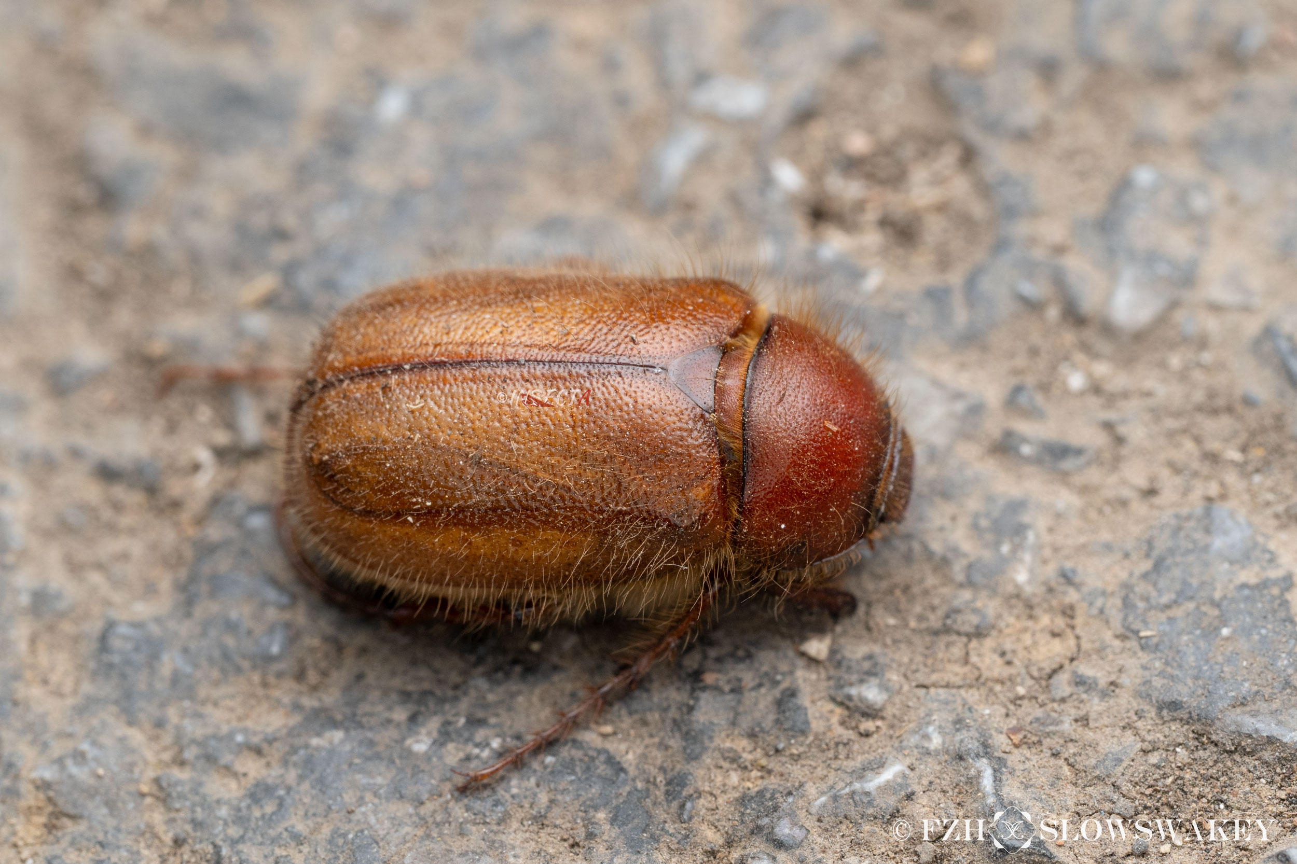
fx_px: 3782
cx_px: 648
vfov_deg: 13.0
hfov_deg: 19.5
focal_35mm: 105
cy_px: 432
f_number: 14
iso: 200
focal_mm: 105
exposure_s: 1/200
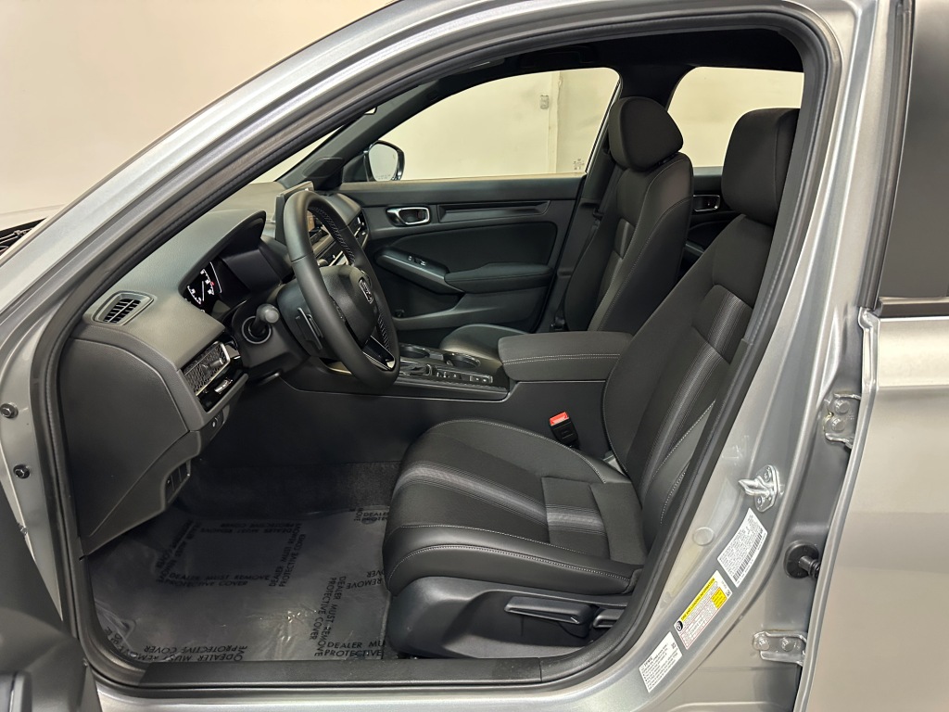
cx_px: 474
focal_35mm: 24
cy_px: 356
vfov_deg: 56.8
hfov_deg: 71.6
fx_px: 658
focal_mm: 6.86
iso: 800
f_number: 1.78
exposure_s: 1/40
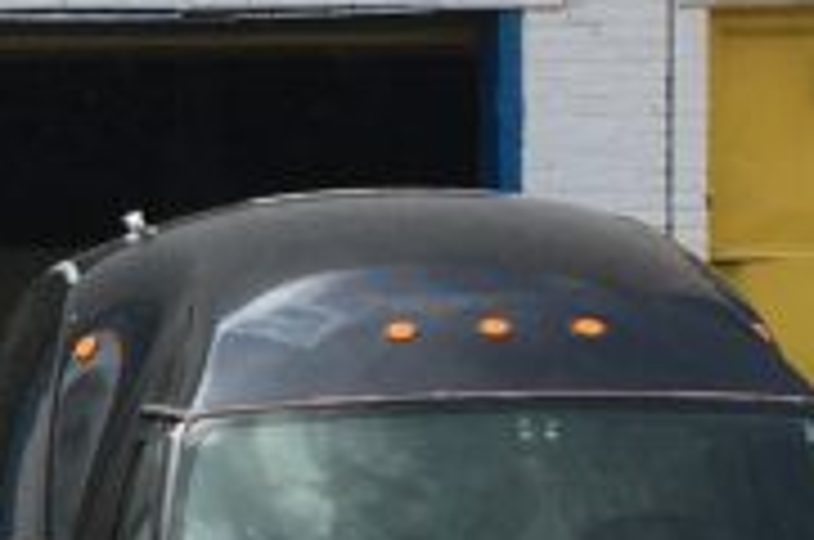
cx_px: -364
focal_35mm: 171
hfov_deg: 11.6
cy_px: 630
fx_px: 3860
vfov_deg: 7.9
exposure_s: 1/1709
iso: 25
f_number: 2.2
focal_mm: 4.15
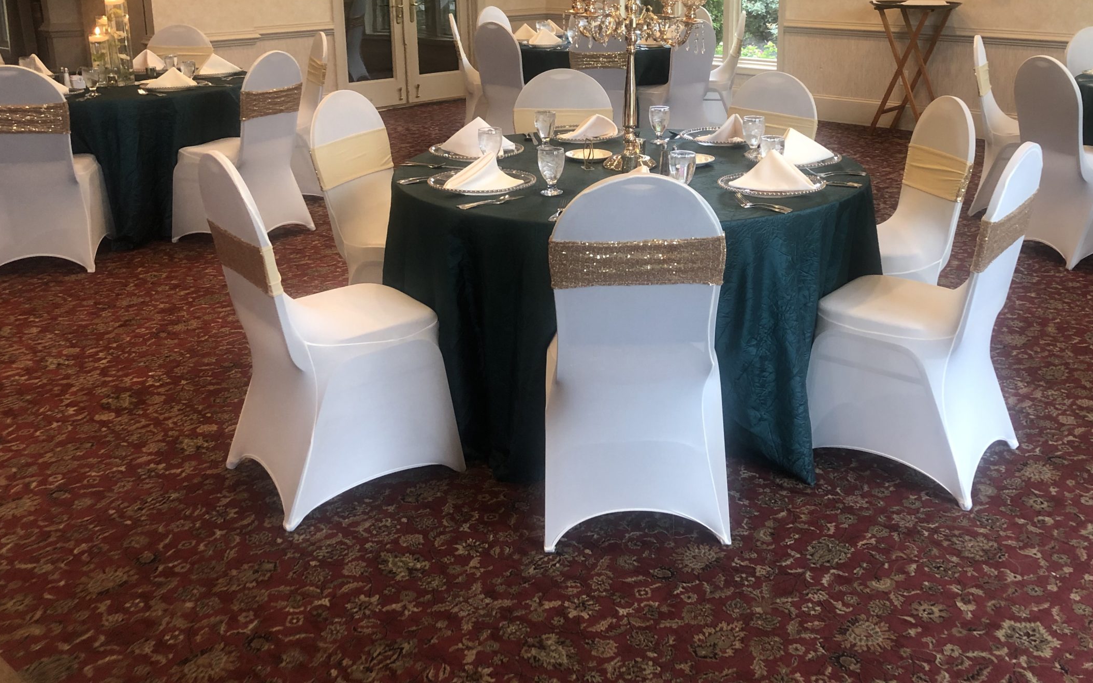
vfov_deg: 34.8
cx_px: 651
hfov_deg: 53.7
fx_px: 1072
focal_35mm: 36
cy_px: 202
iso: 50
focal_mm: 3.99
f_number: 1.8
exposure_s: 1/15
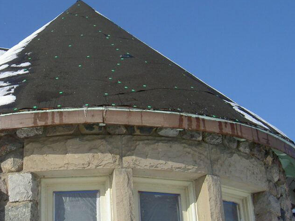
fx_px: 631
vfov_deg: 19.9
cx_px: 67
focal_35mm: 74
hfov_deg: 25.9
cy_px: 93
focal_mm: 8
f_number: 4.7
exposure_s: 1/800
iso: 100
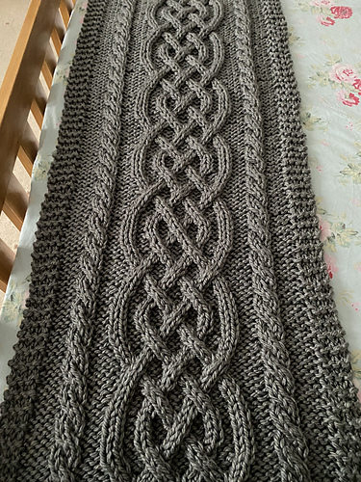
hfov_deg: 53.1
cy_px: 241
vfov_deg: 67.3
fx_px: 362
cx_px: 180
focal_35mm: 26
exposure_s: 1/30
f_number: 1.8
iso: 1000
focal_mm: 4.25
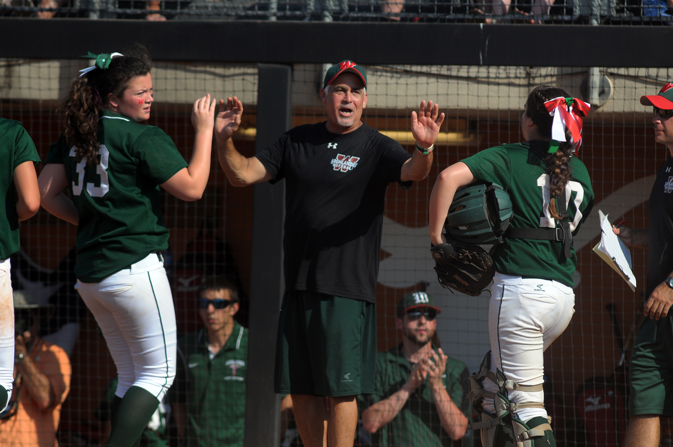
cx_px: 336
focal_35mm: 450
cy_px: 224
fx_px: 8403
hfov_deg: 4.6
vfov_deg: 3.0
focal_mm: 300
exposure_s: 1/1000
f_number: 5
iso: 200
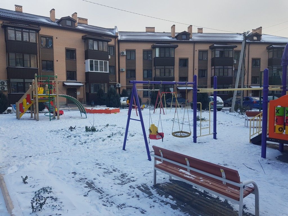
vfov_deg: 53.1
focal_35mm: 26
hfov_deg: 67.3
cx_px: 144
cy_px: 108
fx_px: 216
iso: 40
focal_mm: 4.2
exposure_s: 1/768
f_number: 1.7
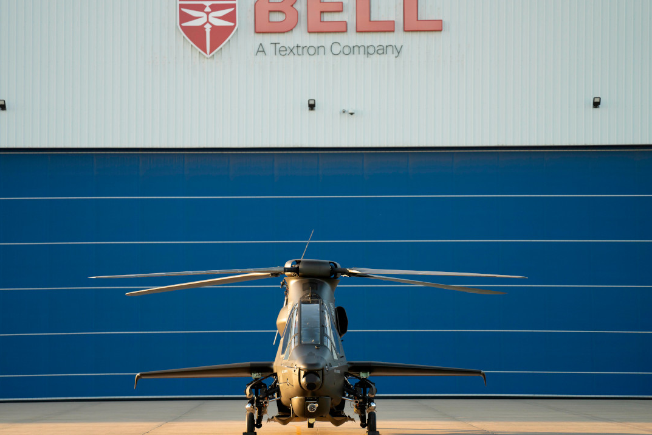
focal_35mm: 151
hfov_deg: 13.6
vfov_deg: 9.1
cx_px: 319
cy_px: 201
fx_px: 2734
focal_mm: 135
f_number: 2.8
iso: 400
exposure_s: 1/1000
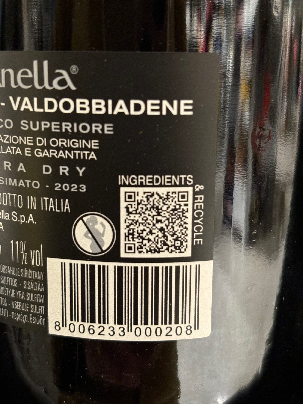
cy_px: 202
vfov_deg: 36.8
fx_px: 607
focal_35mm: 52
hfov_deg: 28.0
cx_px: 152
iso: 200
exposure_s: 1/40
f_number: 1.6
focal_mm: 5.96
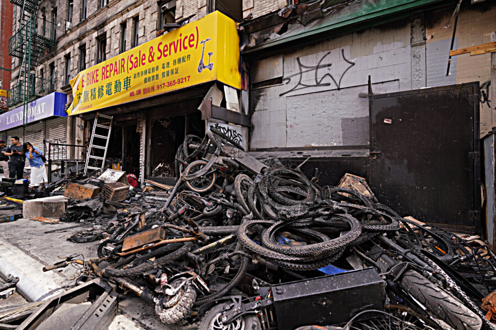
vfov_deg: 70.4
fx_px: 234
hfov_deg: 93.3
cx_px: 248
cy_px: 165
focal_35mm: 17
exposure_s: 1/640
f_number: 3.2
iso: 200
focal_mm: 17
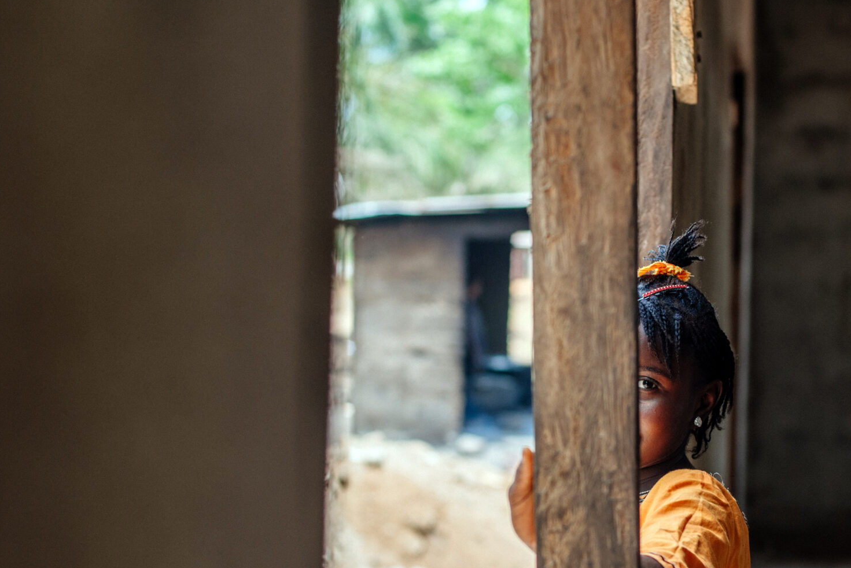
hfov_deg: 23.4
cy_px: 388
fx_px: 2057
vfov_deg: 15.7
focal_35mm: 87
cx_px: 462
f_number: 2.8
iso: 200
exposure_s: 1/640
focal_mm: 50
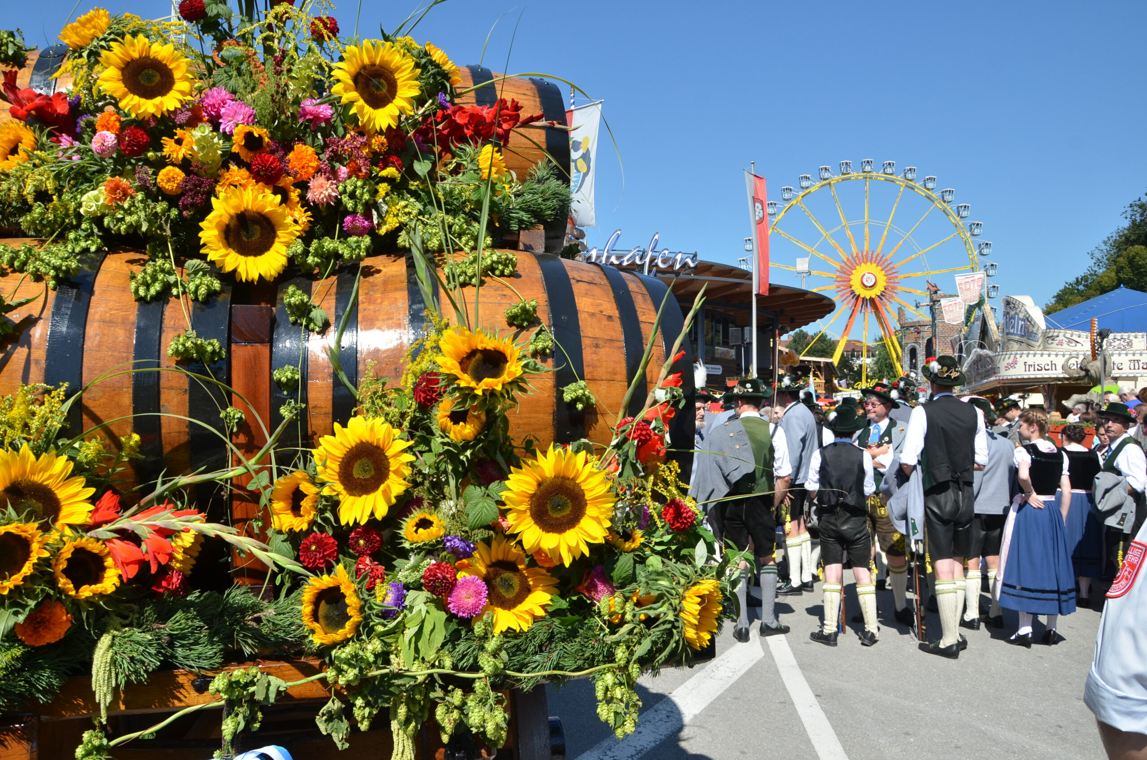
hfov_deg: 67.5
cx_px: 574
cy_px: 380
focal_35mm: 27
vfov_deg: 47.7
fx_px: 859
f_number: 10
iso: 200
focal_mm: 18
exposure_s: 1/400
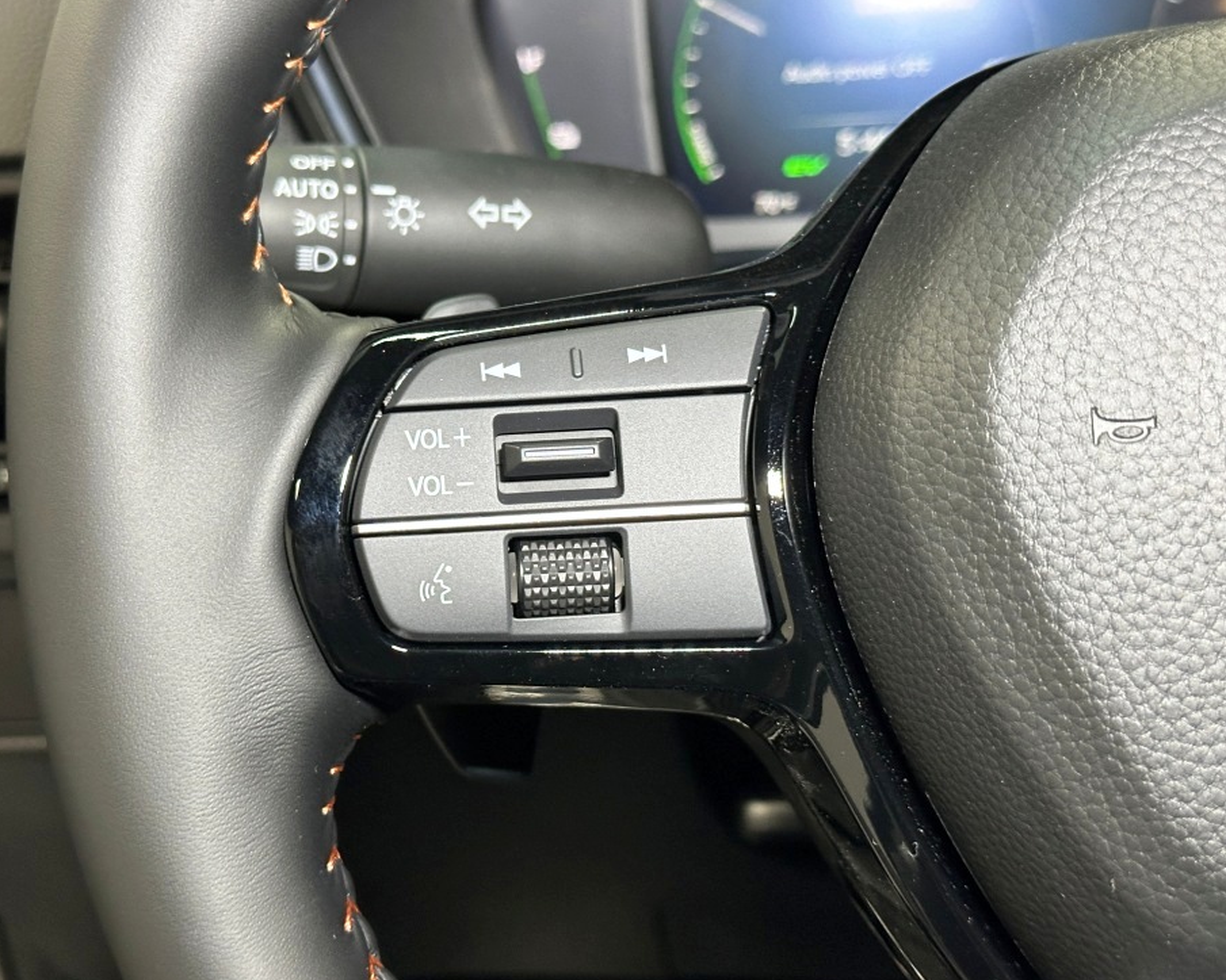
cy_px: 468
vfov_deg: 28.6
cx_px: 555
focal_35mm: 53
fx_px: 1923
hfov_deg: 35.3
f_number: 1.78
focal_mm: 6.86
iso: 500
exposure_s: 1/40
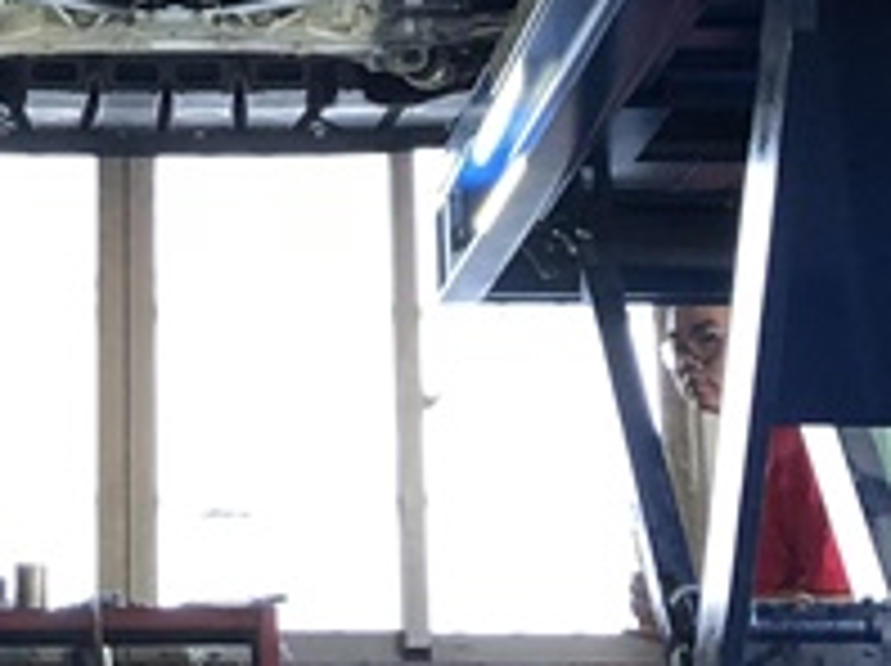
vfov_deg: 9.6
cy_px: -576
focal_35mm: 145
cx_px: 99
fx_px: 3728
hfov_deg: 13.5
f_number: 1.8
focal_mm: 3.99
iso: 25
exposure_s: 1/30
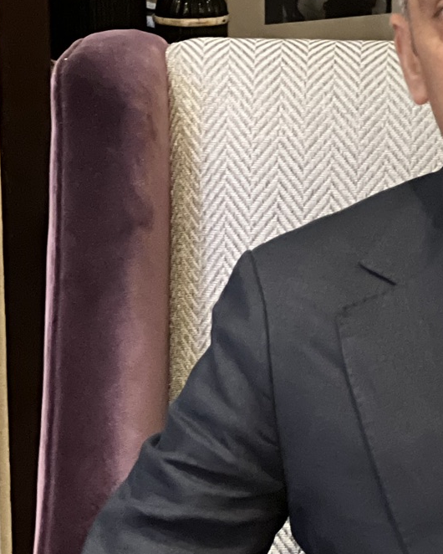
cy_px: 546
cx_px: 564
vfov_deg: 8.5
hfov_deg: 6.8
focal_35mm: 227
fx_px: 3719
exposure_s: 1/14
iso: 800
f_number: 2.8
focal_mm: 9
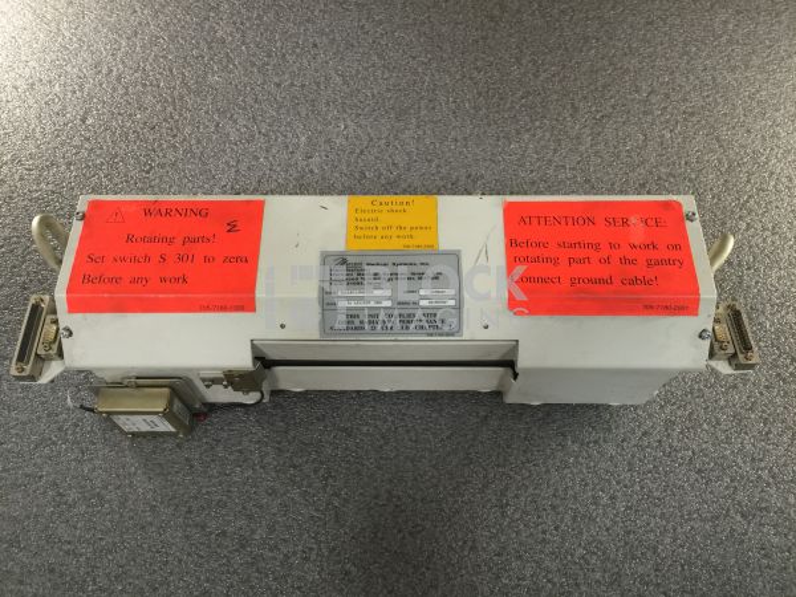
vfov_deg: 48.2
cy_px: 298
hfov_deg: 61.7
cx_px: 398
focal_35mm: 29
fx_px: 667
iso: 40
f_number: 2.2
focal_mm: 4.15
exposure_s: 1/15
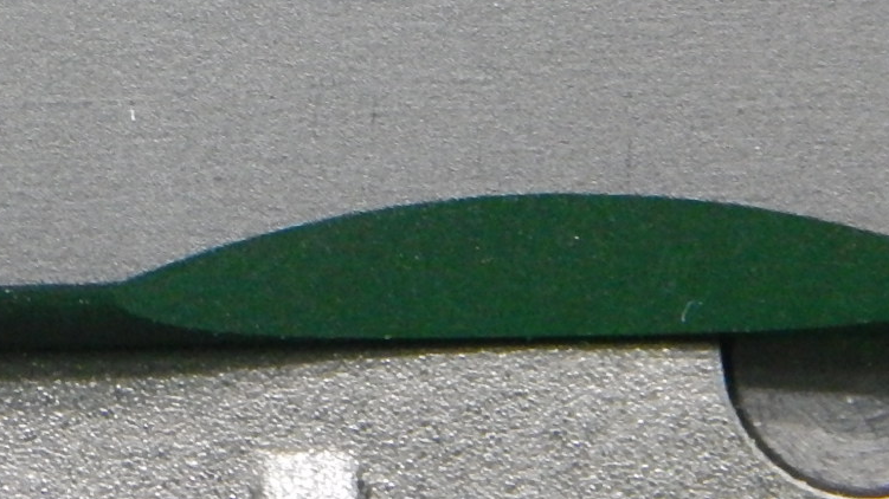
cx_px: -451
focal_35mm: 432
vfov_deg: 2.8
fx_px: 10181
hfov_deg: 5.0
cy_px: -381
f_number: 4.8
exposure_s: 1/15
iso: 720
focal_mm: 23.4
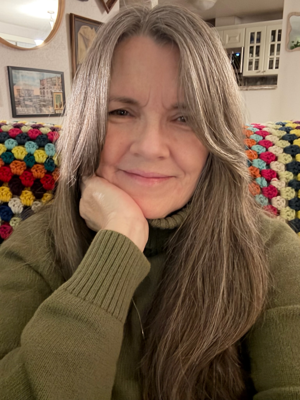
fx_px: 347
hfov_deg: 46.8
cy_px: 200
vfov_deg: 60.0
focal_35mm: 30
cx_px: 150
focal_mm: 2.69
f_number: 1.9
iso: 1000
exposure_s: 1/15
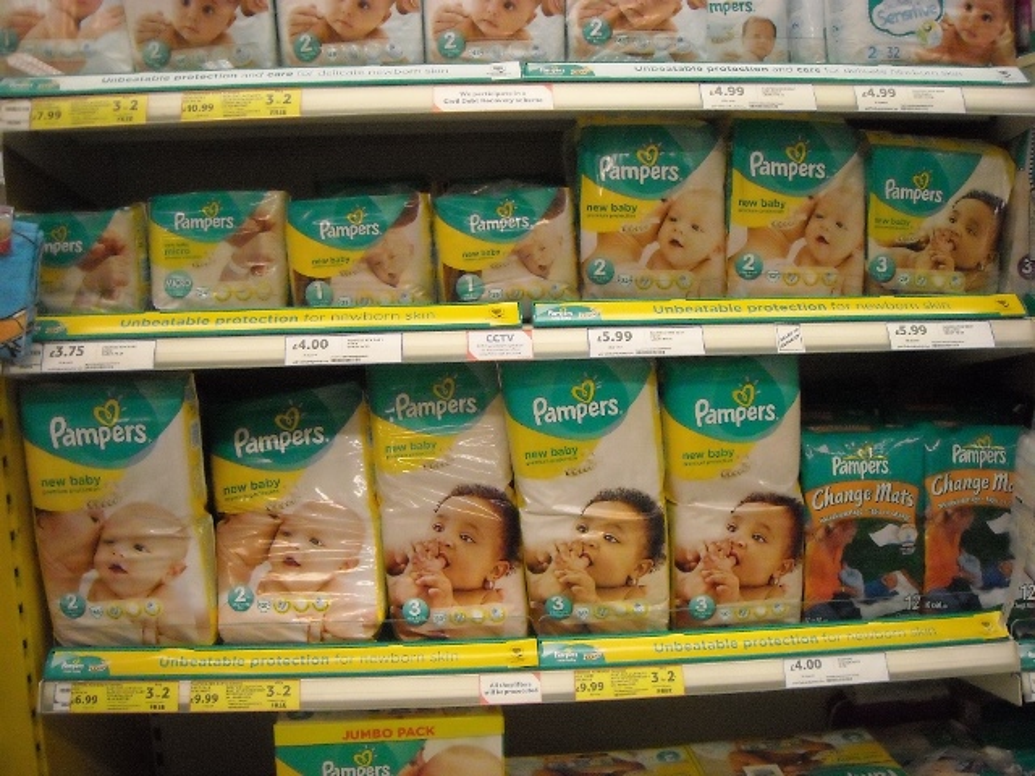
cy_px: 388
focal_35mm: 35
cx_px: 518
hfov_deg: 52.6
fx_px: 1046
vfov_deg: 40.7
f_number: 2.8
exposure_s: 1/250
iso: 590
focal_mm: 5.7
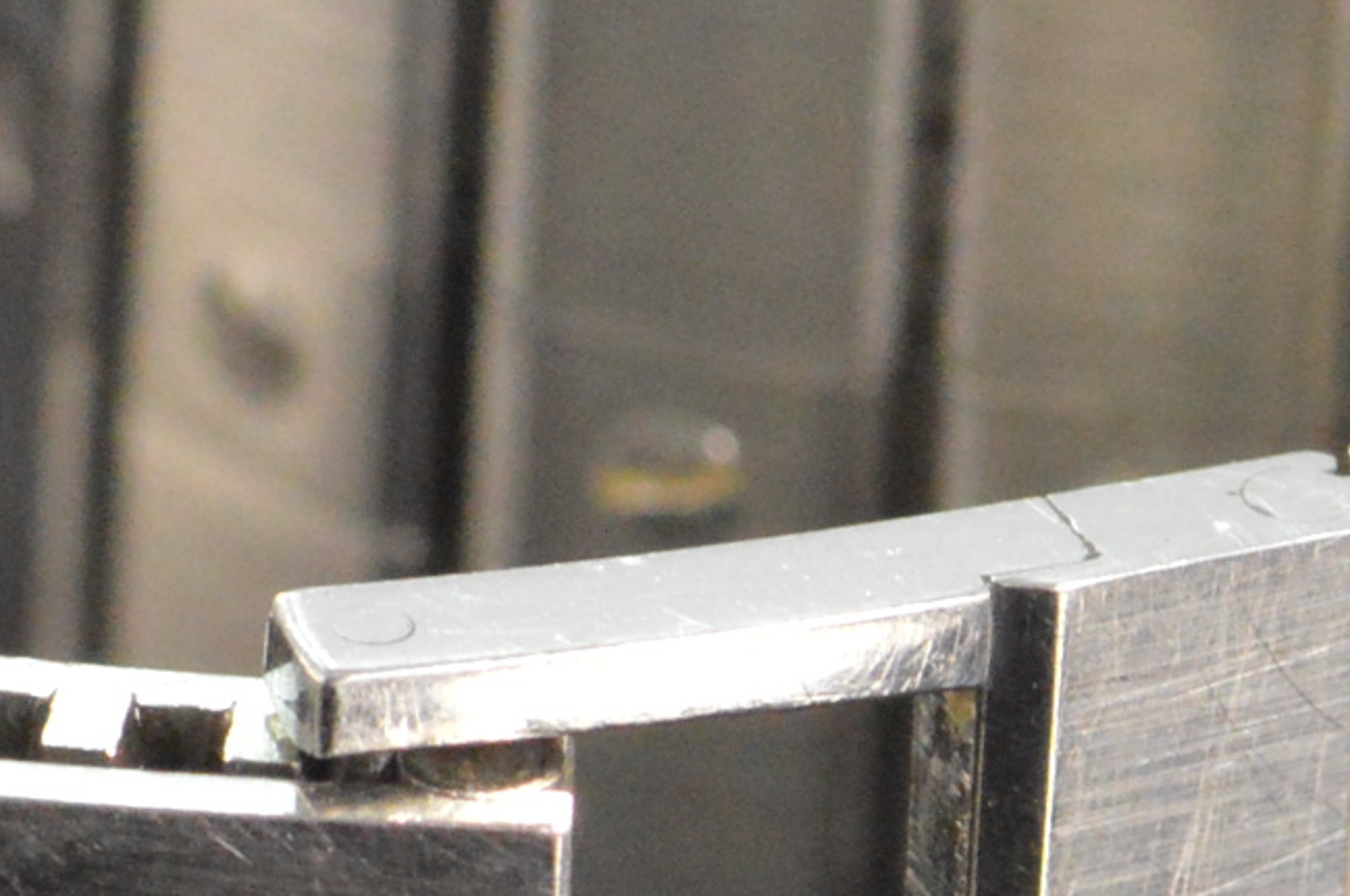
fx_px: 27352
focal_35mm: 730
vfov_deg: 1.9
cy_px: 254
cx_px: -1001
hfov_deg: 2.8
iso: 3600
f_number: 13
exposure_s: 1/60
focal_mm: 105
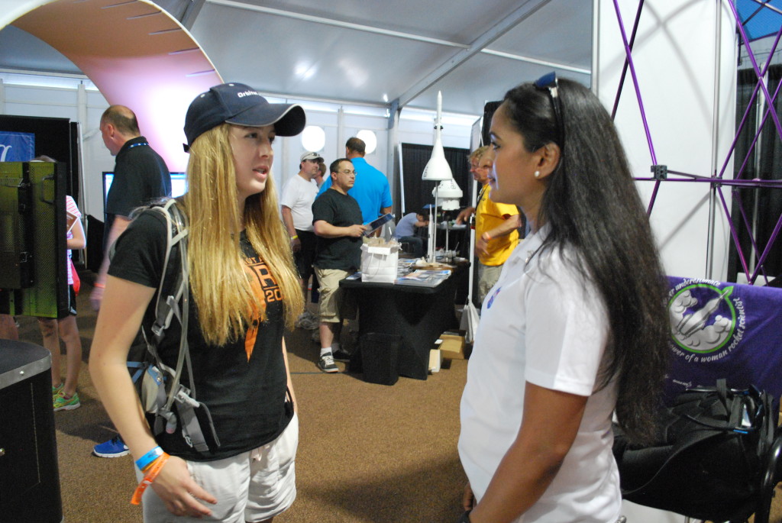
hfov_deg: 67.3
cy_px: 262
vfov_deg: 48.0
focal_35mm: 27
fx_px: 587
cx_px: 391
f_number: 3.5
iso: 1600
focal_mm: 18
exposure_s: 1/30
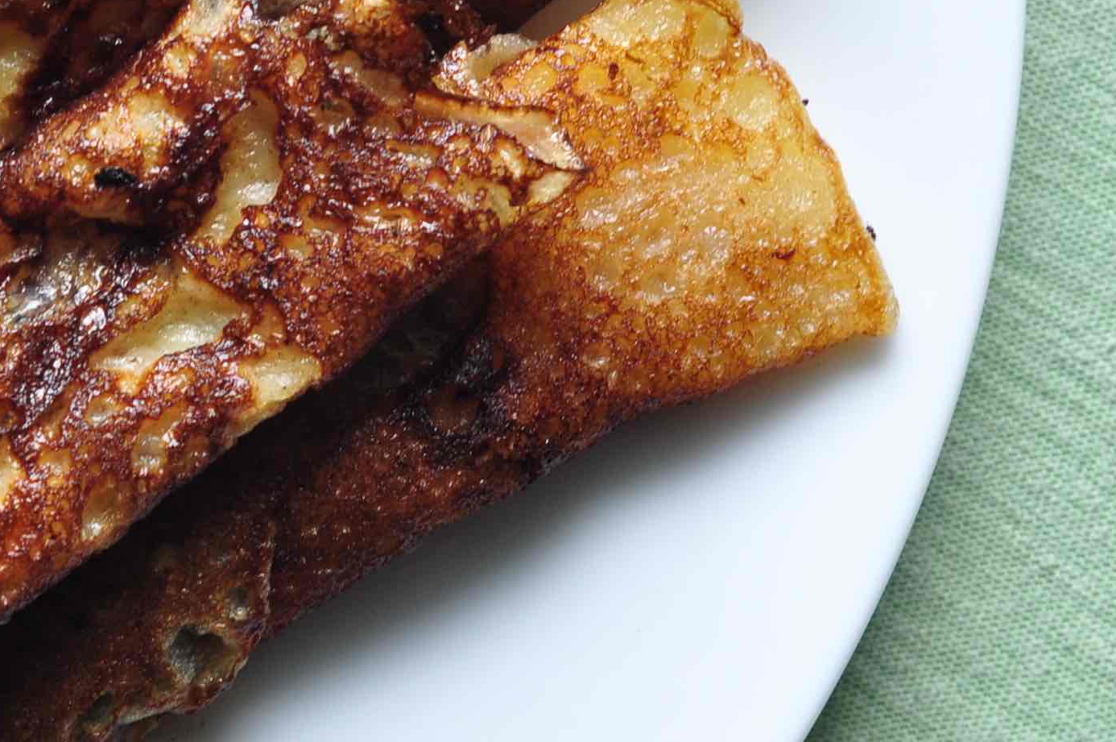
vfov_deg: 7.9
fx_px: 5388
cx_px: 268
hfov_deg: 11.8
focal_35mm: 174
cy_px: 352
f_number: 9
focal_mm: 50
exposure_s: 1/100
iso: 400
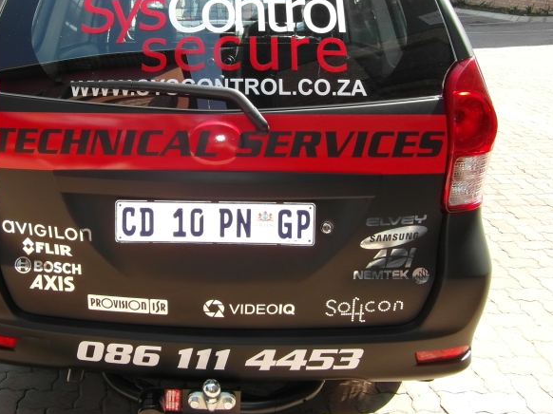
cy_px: 139
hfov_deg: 54.4
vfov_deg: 42.4
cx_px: 191
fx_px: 527
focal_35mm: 33
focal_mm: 4
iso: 80
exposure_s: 1/90
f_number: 4.6
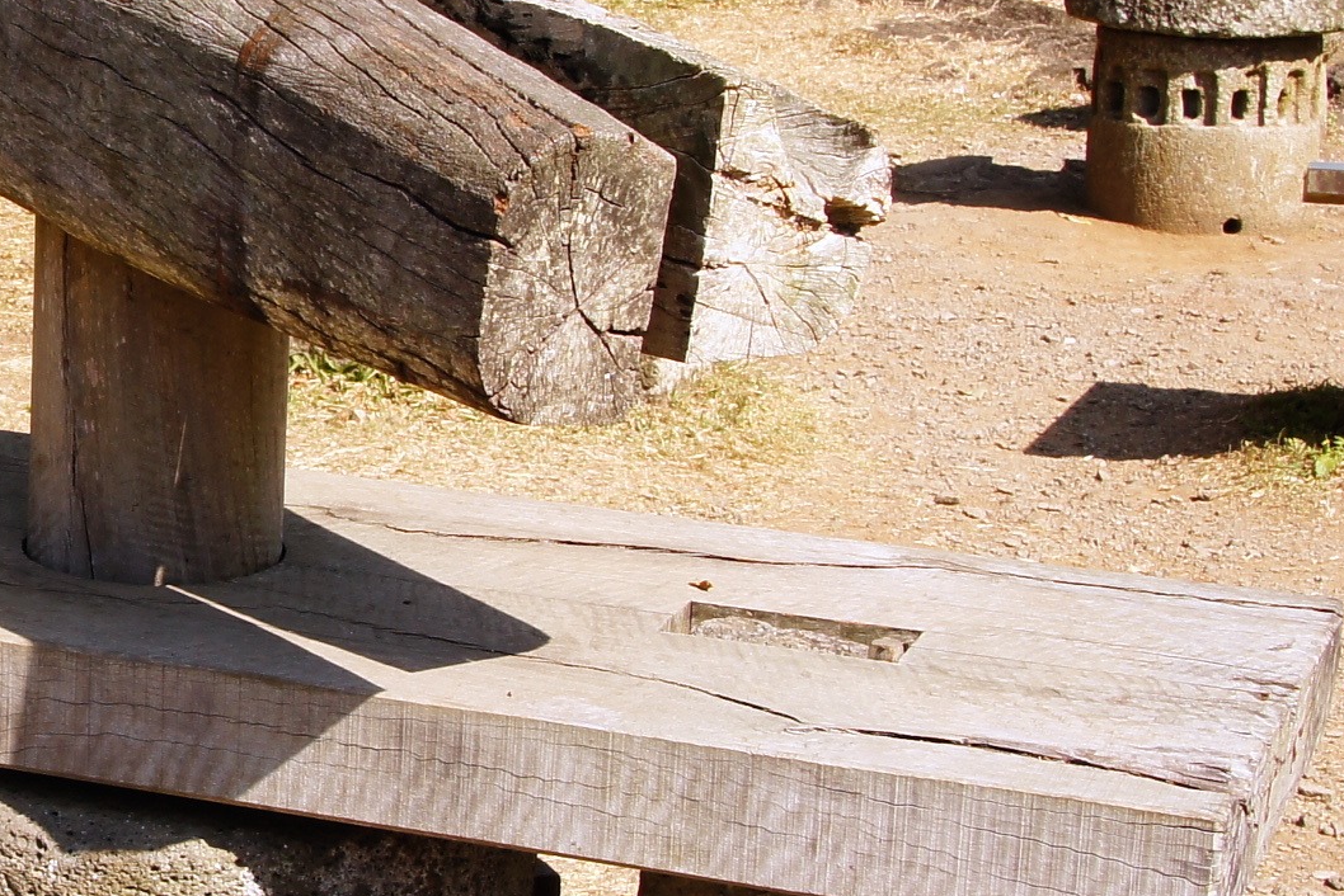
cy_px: 310
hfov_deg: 19.4
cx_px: -114
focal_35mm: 101
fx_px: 3771
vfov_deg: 13.5
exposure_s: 1/80
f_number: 9
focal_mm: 20
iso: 100
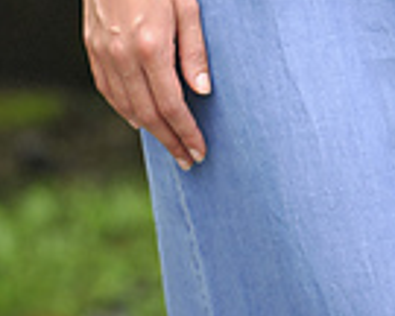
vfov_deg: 2.6
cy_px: -591
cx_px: 291
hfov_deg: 3.3
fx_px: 6769
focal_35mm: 579
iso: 50
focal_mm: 130
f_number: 3.5
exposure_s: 1/200
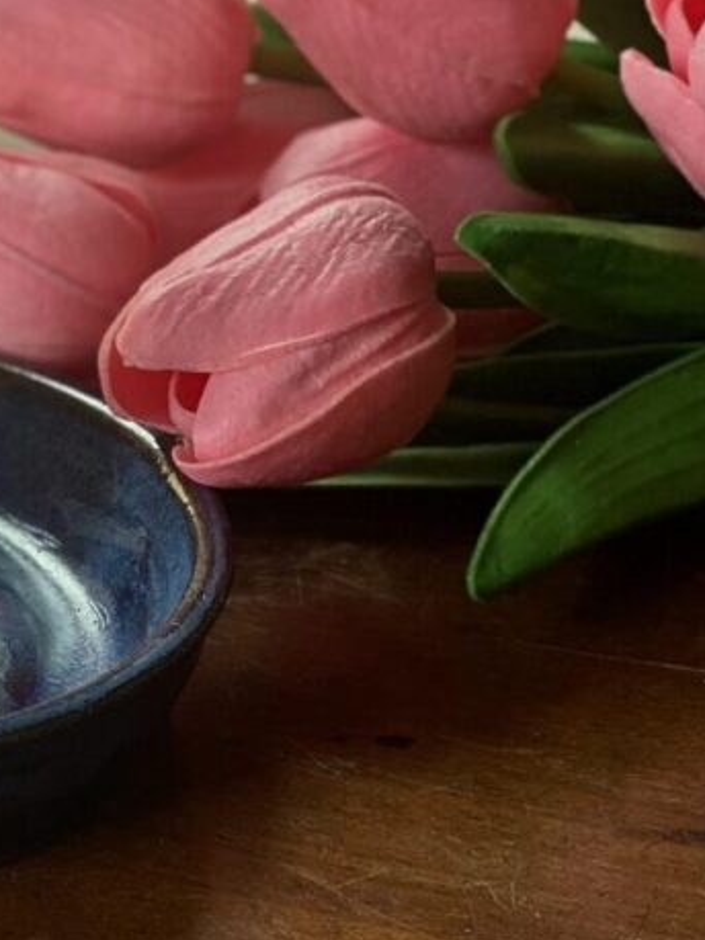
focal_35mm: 174
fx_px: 4727
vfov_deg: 11.2
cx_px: -342
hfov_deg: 8.4
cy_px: 1046
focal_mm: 6
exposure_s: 1/203
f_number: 2
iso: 20
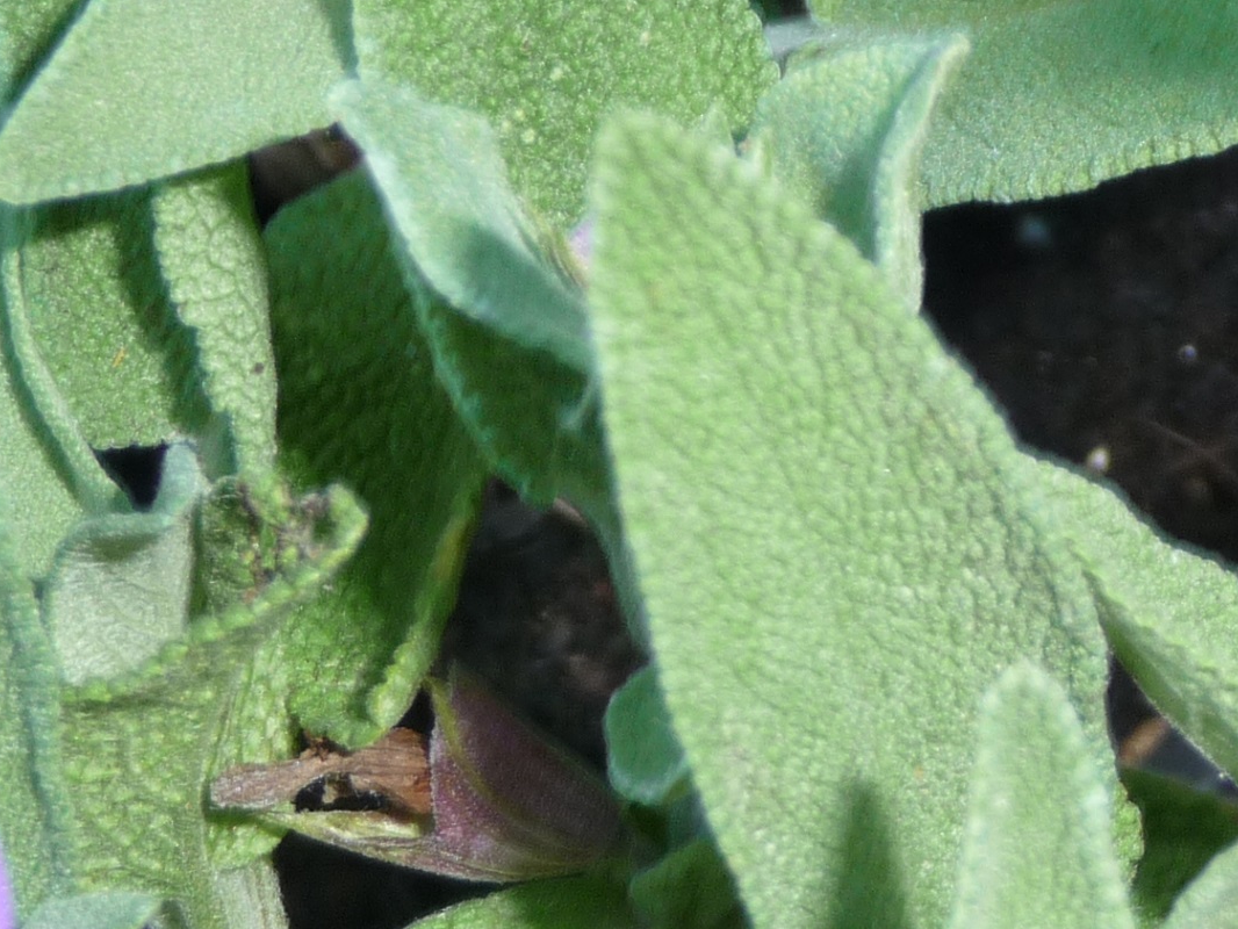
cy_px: 802
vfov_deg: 9.2
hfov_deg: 12.3
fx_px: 5723
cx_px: 884
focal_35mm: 160
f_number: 4.3
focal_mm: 9.3
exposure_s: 1/30
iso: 100
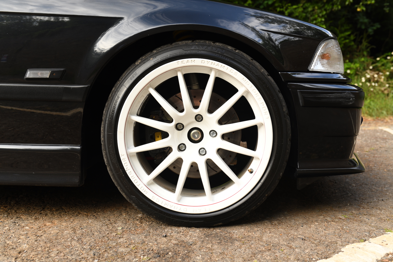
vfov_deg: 37.8
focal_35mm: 35
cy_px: 131
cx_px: 196
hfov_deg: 54.4
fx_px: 382
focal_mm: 35
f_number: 5
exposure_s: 1/100
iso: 400
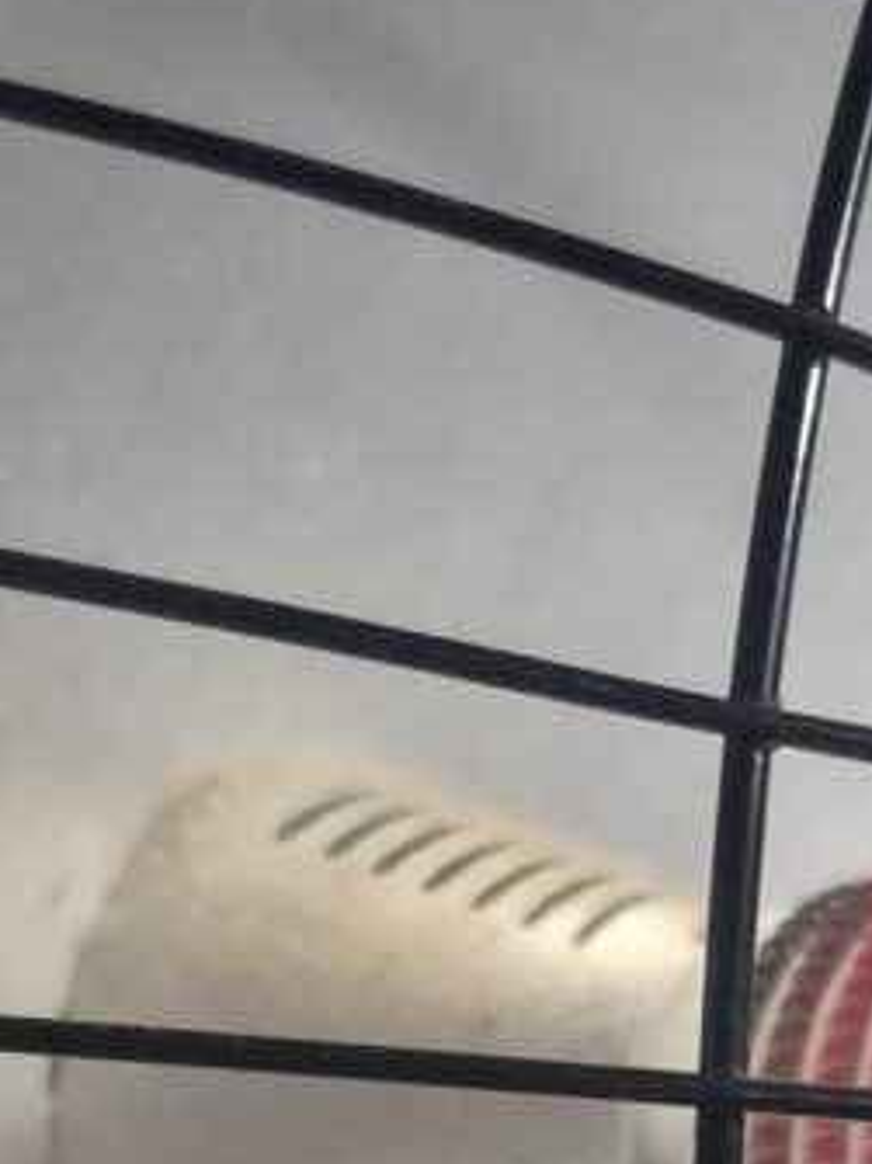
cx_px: 719
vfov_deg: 14.4
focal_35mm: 132
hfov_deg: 11.2
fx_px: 4436
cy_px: 1452
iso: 500
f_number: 1.8
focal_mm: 5.4
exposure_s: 1/120
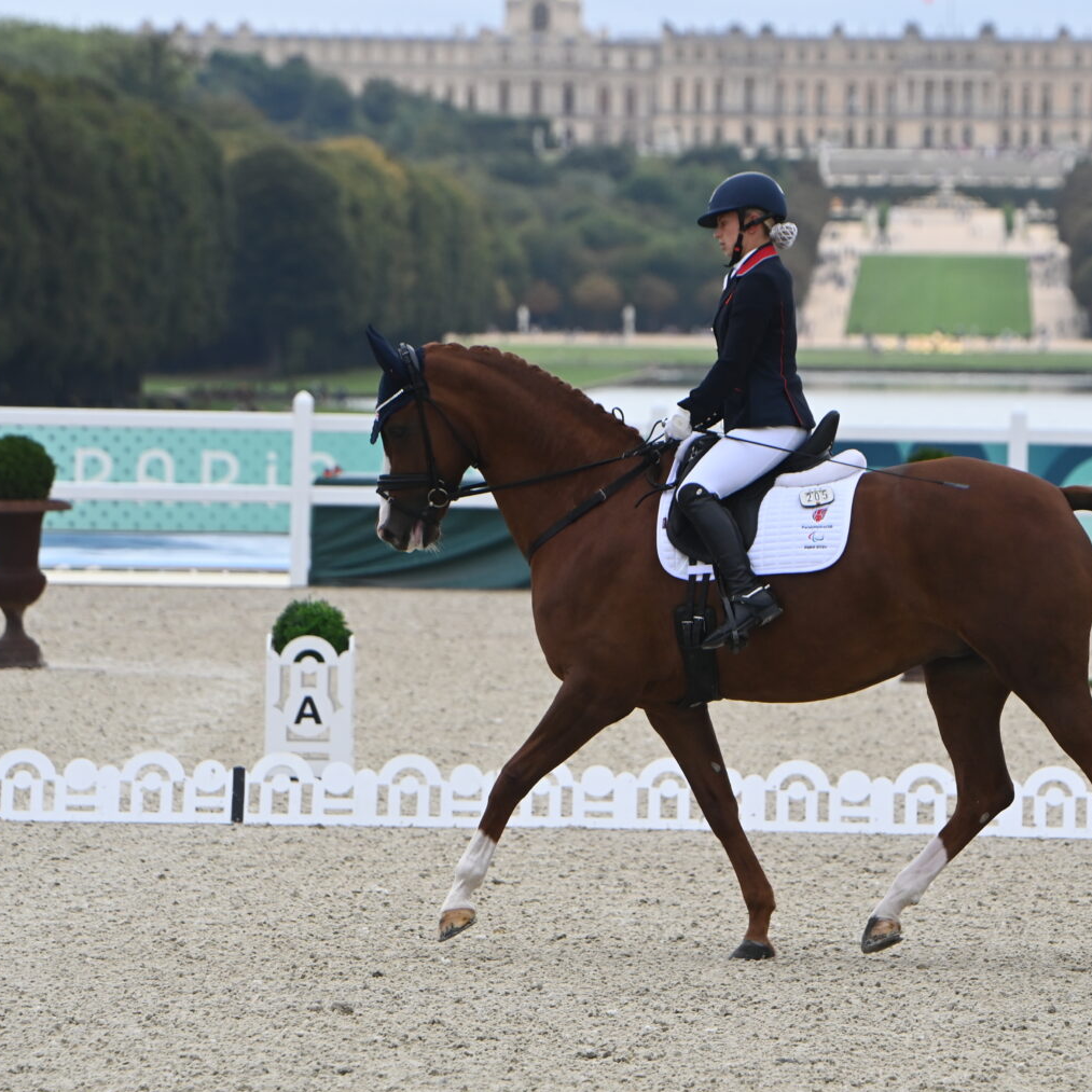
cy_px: 556
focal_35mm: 462
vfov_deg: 3.8
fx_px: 16489
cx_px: 636
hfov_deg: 3.8
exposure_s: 1/1000
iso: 1000
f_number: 10
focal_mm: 340
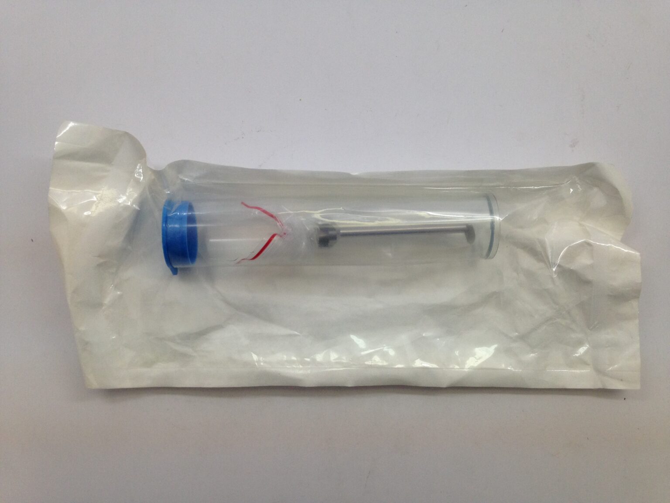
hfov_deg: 55.4
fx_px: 639
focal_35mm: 33
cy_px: 252
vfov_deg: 42.9
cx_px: 335
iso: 80
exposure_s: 1/120
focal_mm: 4.12
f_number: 2.4
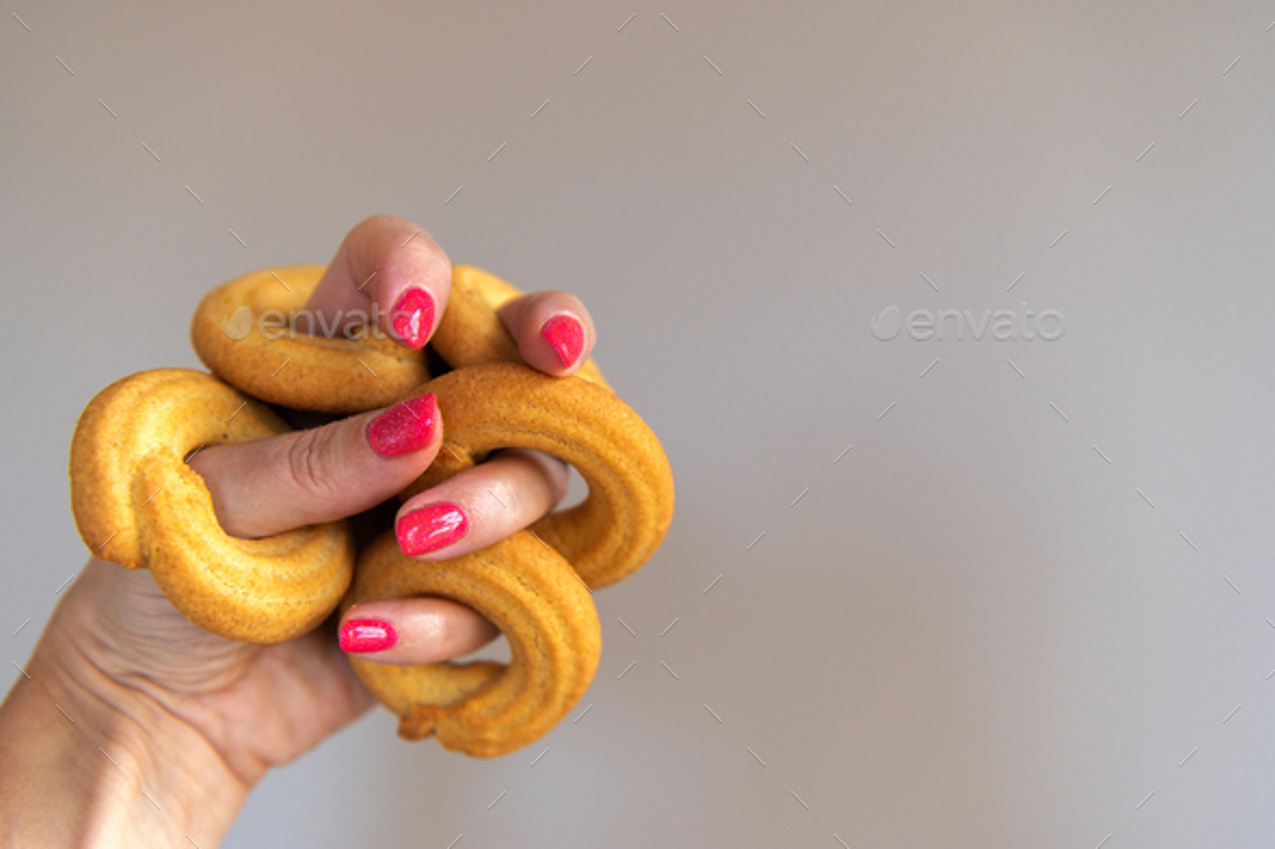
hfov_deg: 50.7
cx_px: 638
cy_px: 424
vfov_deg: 35.0
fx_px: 1345
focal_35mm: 38
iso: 200
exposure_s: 1/125
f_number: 3.5
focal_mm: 38
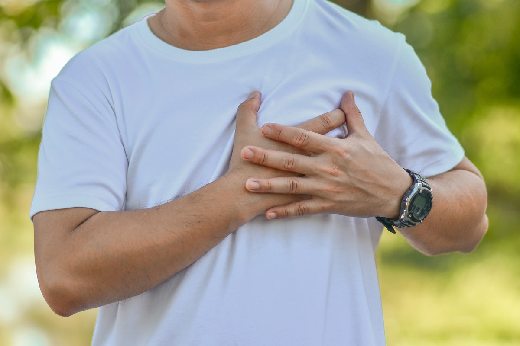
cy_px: 173
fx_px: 1842
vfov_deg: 10.8
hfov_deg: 16.1
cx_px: 260
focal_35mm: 128
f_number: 2
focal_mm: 85
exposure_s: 1/1600
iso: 100
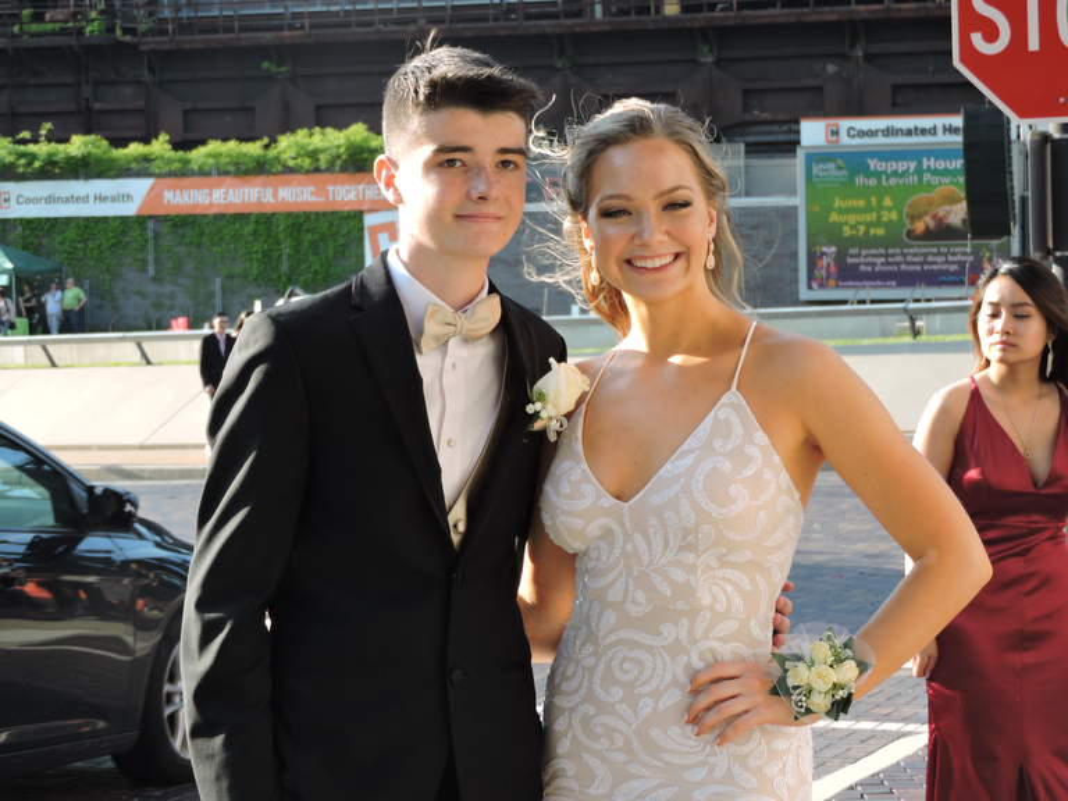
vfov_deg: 14.1
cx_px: 534
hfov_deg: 18.7
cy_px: 400
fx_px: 3240
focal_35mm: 105
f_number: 4.8
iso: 100
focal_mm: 18.8
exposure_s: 1/125
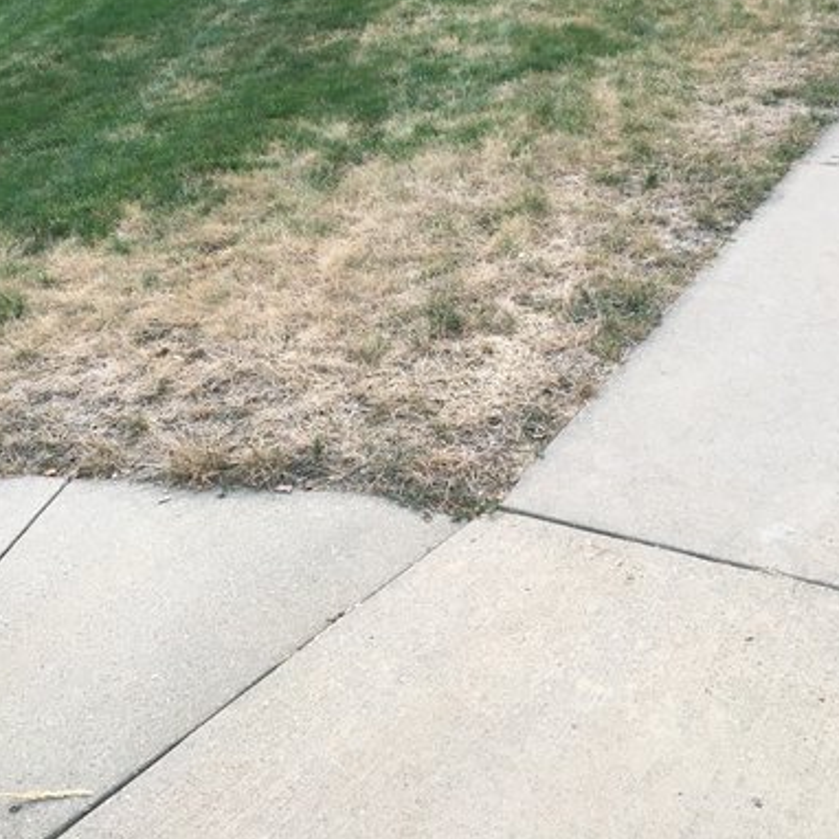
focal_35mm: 43
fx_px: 1179
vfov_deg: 38.9
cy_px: 316
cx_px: 292
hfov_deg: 38.8
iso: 25
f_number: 2.2
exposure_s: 1/40
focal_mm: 4.15
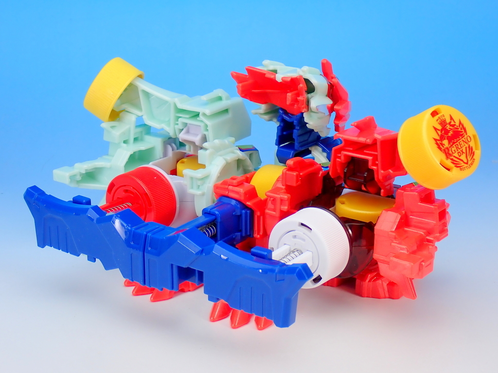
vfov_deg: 21.9
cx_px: 249
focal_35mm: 67
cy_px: 186
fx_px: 964
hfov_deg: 29.0
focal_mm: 11.88
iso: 100
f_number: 14
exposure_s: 1/1.6
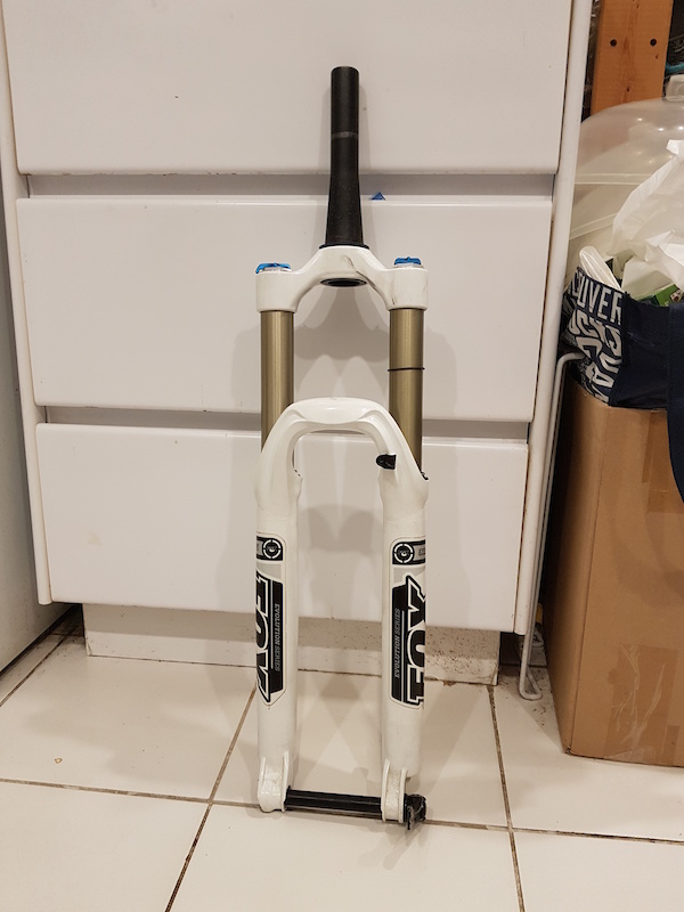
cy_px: 456
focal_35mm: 26
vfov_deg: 67.3
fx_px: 685
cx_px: 342
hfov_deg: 53.1
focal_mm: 4.2
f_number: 1.7
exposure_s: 1/30
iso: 160
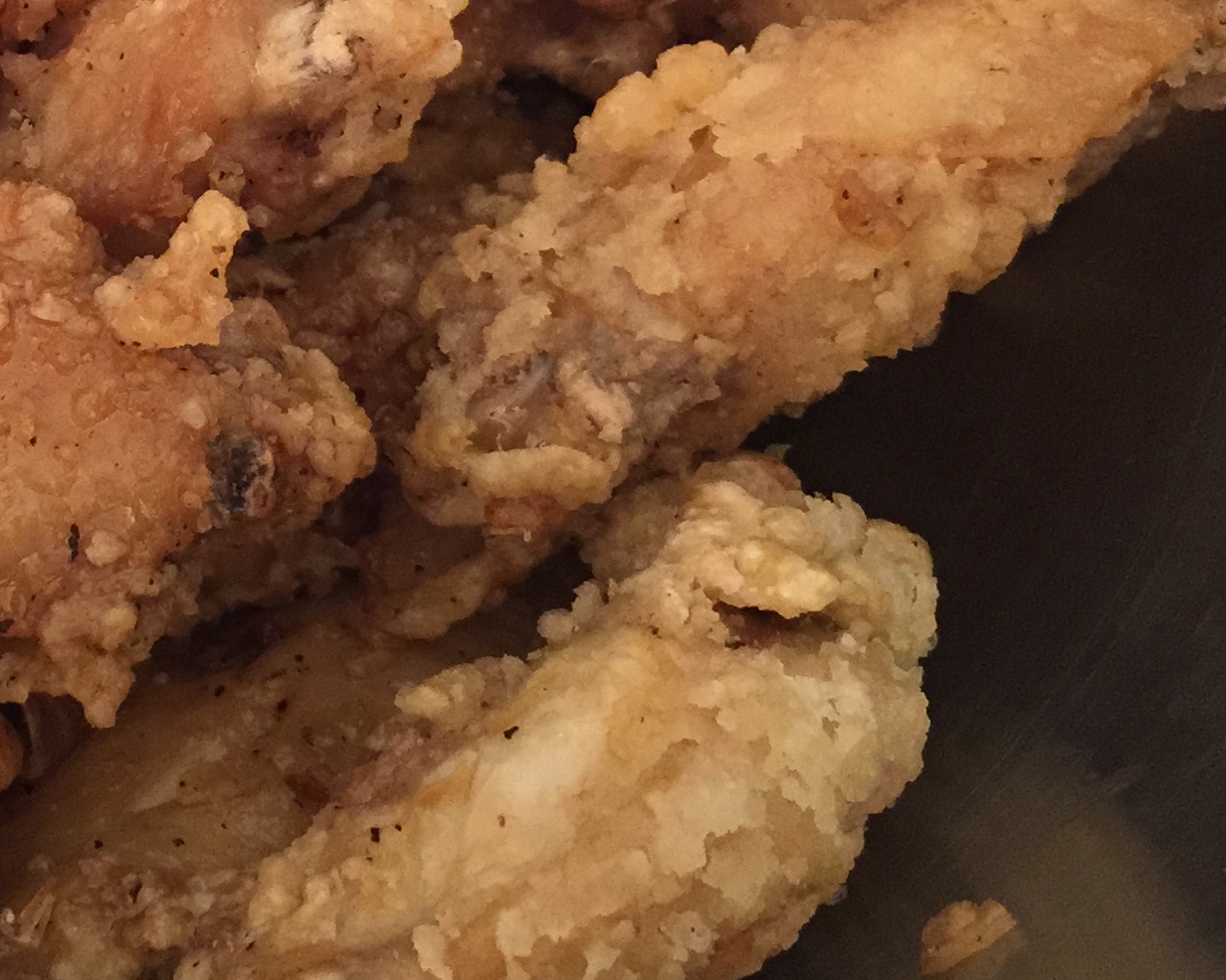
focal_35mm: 75
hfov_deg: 24.6
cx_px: 108
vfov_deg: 19.9
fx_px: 2722
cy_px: 49
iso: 320
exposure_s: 1/15
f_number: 2.2
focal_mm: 4.15
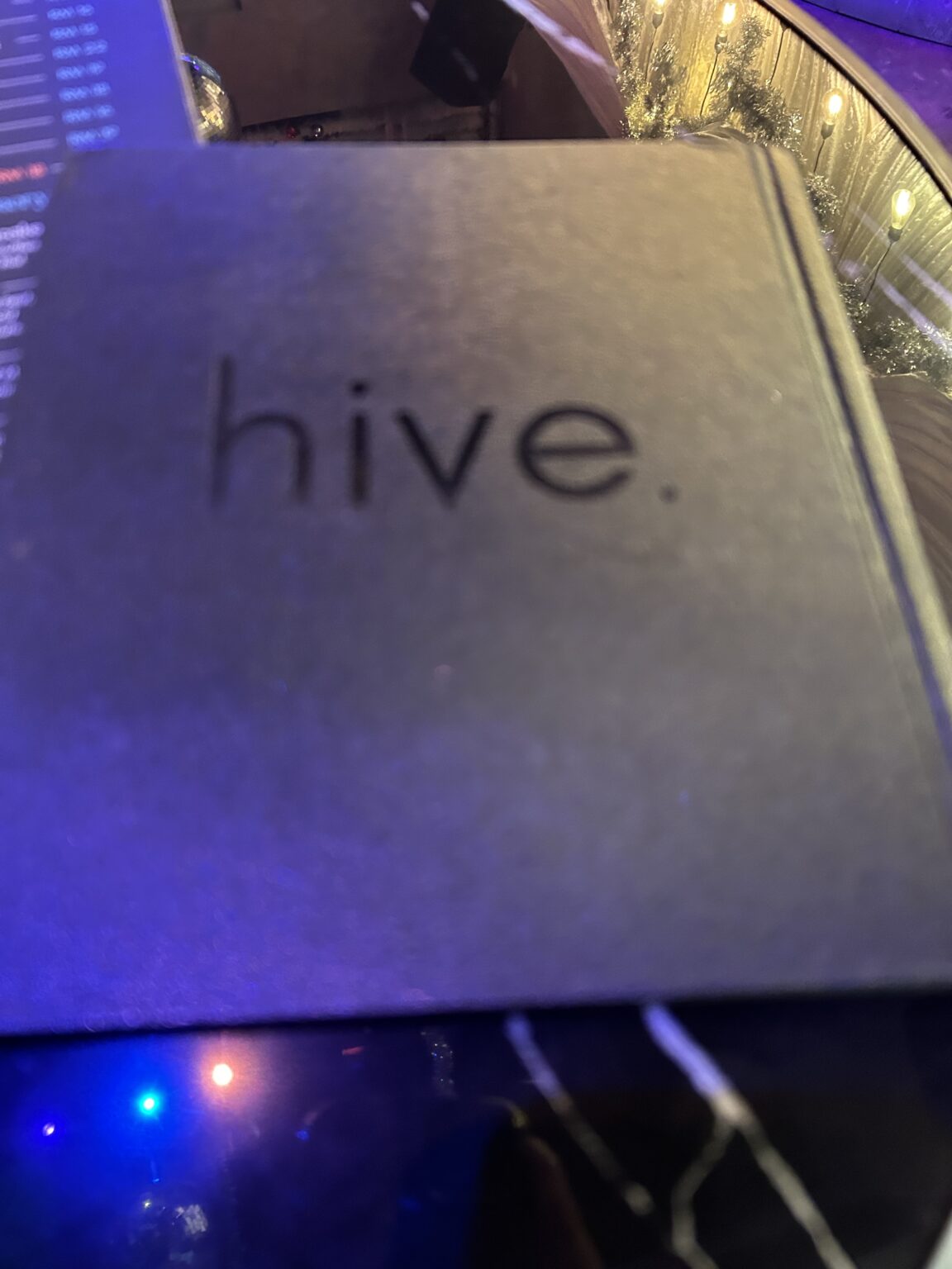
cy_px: 634
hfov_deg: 53.1
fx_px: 953
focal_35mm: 26
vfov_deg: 67.3
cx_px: 476
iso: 500
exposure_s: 1/25
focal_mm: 5.7
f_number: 1.5
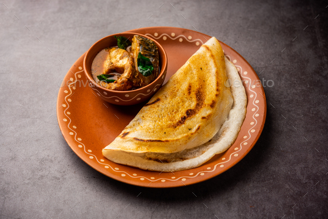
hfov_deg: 33.4
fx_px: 547
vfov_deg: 22.6
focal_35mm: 60
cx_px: 164
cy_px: 110
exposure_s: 1/125
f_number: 5
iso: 100
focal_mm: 60
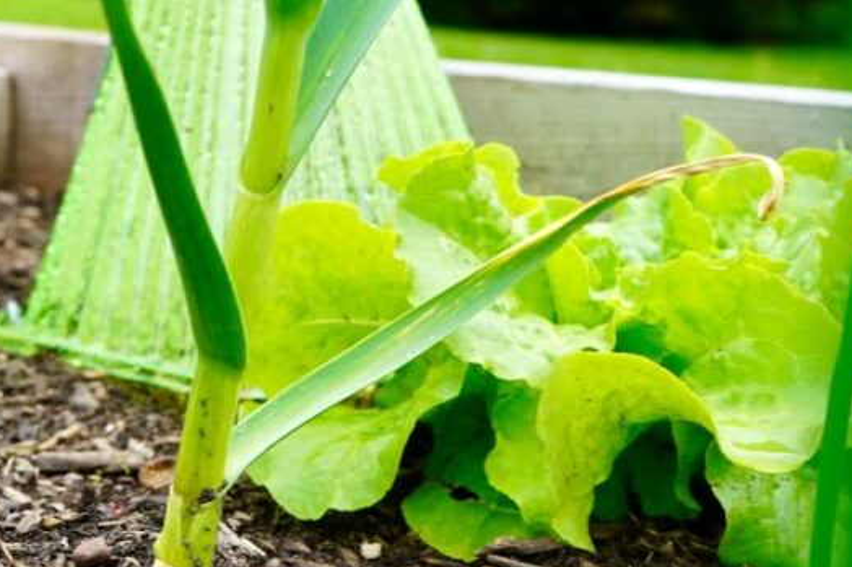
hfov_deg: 28.2
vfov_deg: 19.9
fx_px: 1609
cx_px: 36
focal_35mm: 68
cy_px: 193
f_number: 6.3
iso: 100
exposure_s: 1/100
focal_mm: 33
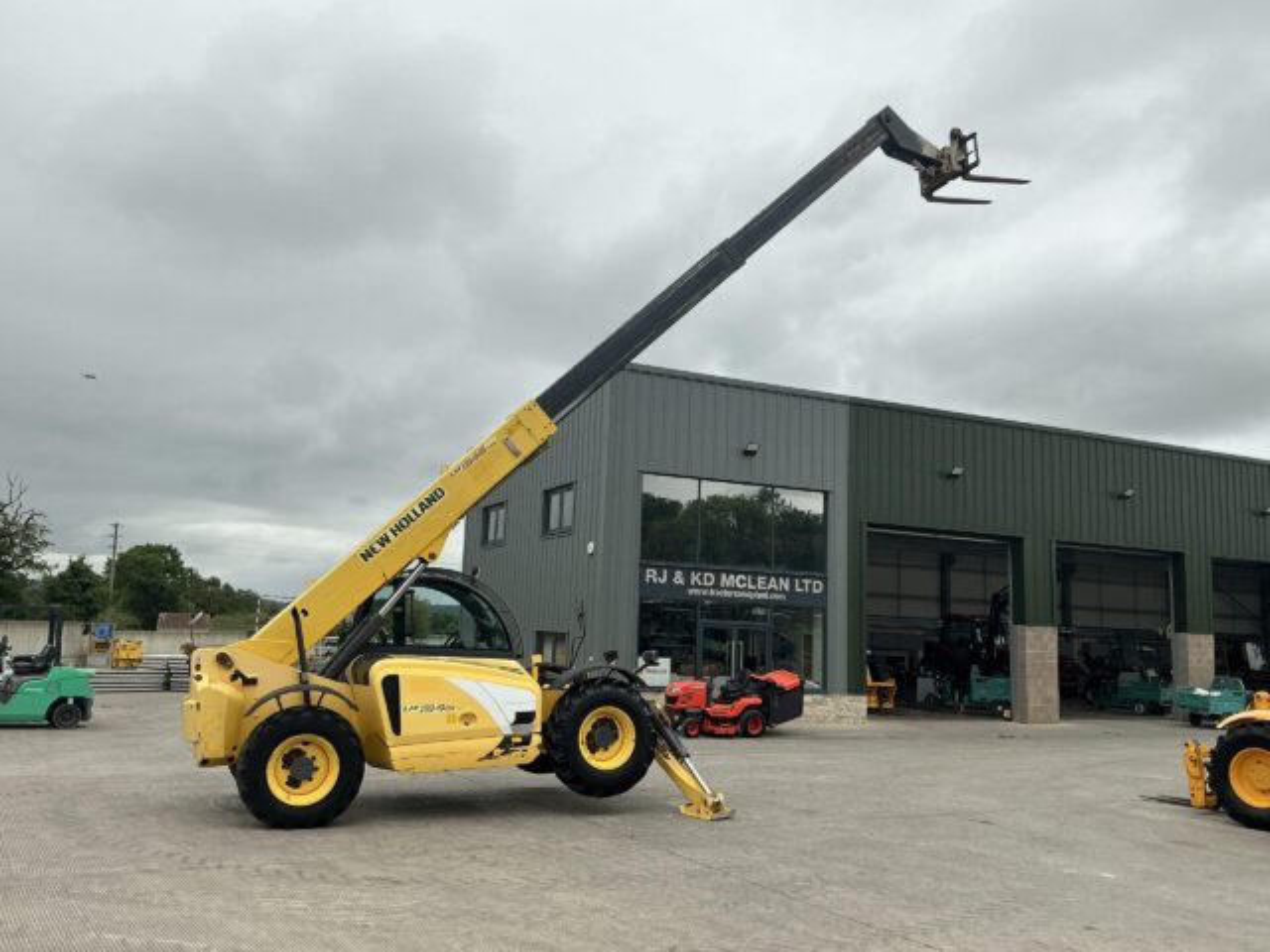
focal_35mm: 28
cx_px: 635
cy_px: 476
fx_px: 1027
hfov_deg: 63.4
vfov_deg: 49.7
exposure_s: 1/1342
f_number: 1.8
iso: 25
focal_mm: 3
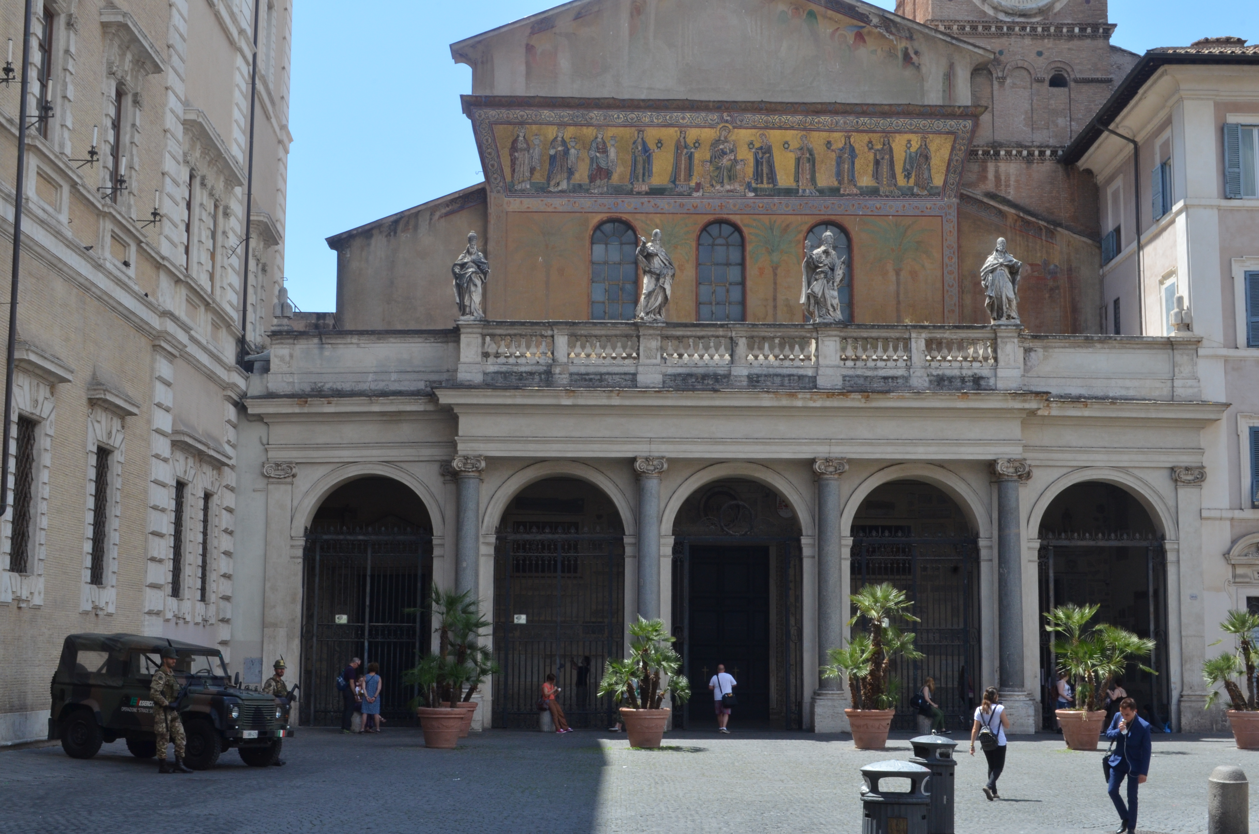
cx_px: 630
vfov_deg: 26.4
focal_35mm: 51
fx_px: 1780
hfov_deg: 39.0
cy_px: 417
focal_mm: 34
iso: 400
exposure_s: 1/100
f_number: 20
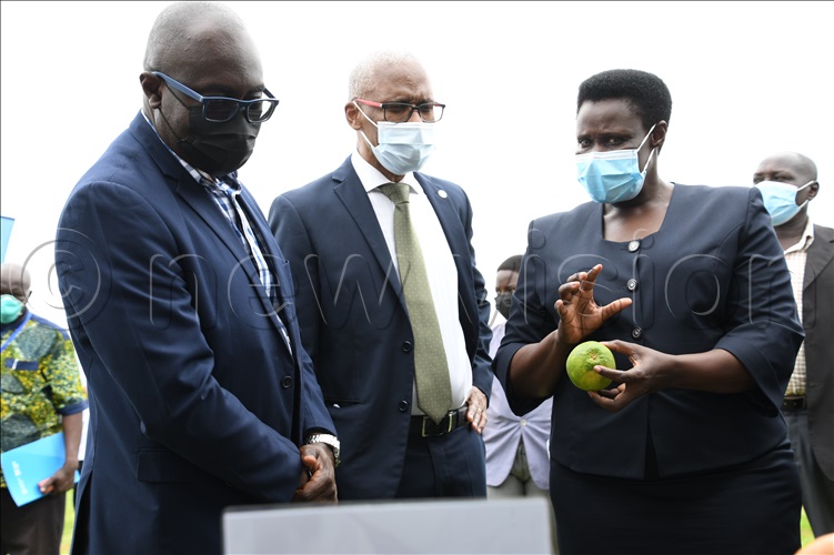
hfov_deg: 38.2
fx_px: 1204
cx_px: 417
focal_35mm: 52
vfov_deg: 26.0
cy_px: 278
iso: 160
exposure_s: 1/200
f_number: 6.3
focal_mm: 35
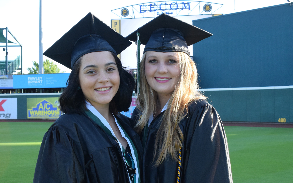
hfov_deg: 42.2
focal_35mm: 48
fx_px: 379
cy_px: 97
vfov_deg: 27.1
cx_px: 146
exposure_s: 1/500
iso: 2000
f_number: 11
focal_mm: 31
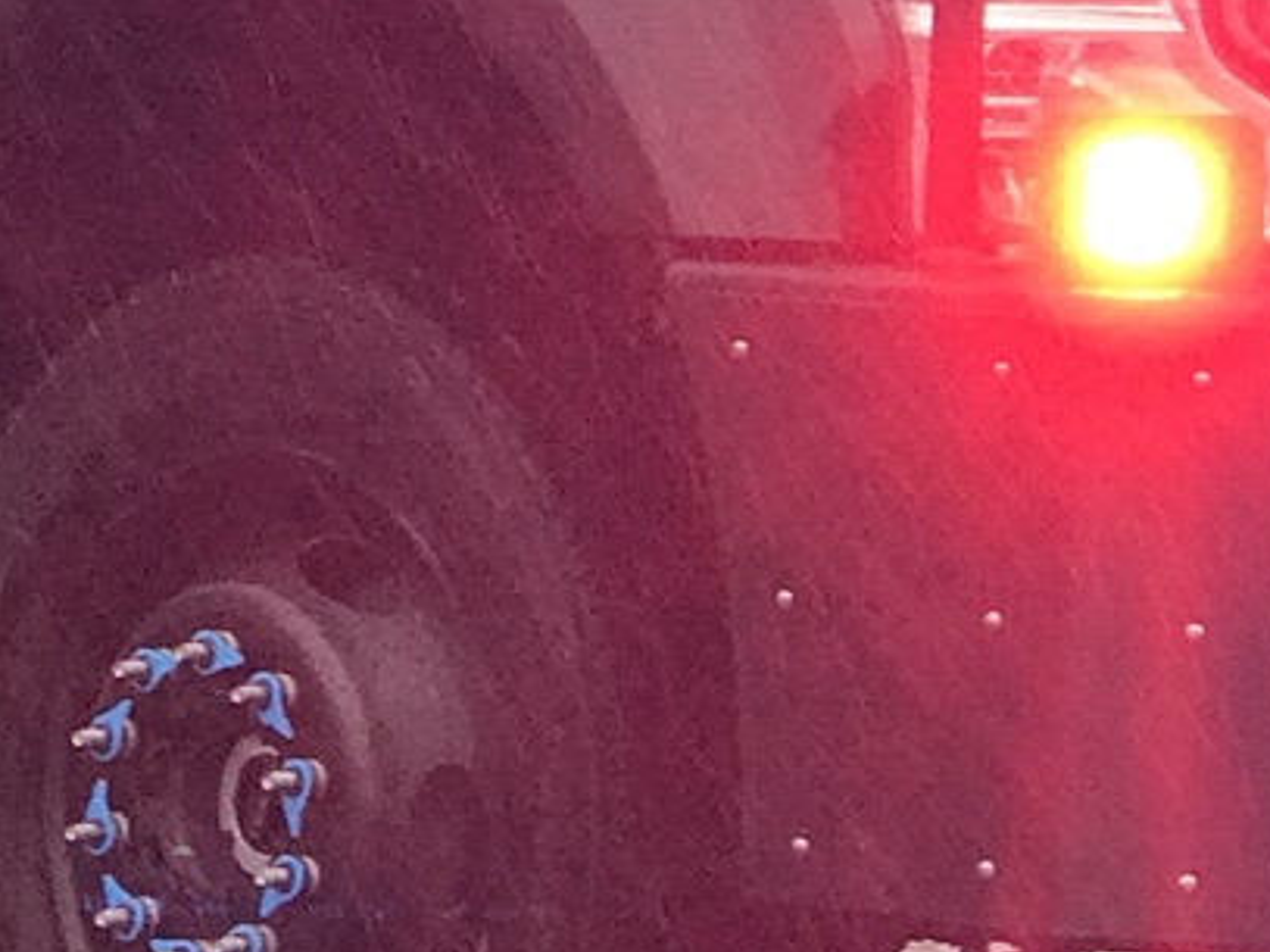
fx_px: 10526
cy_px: -131
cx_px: 165
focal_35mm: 287
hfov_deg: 6.9
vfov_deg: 5.2
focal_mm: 6.6
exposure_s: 1/95
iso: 64
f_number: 2.8
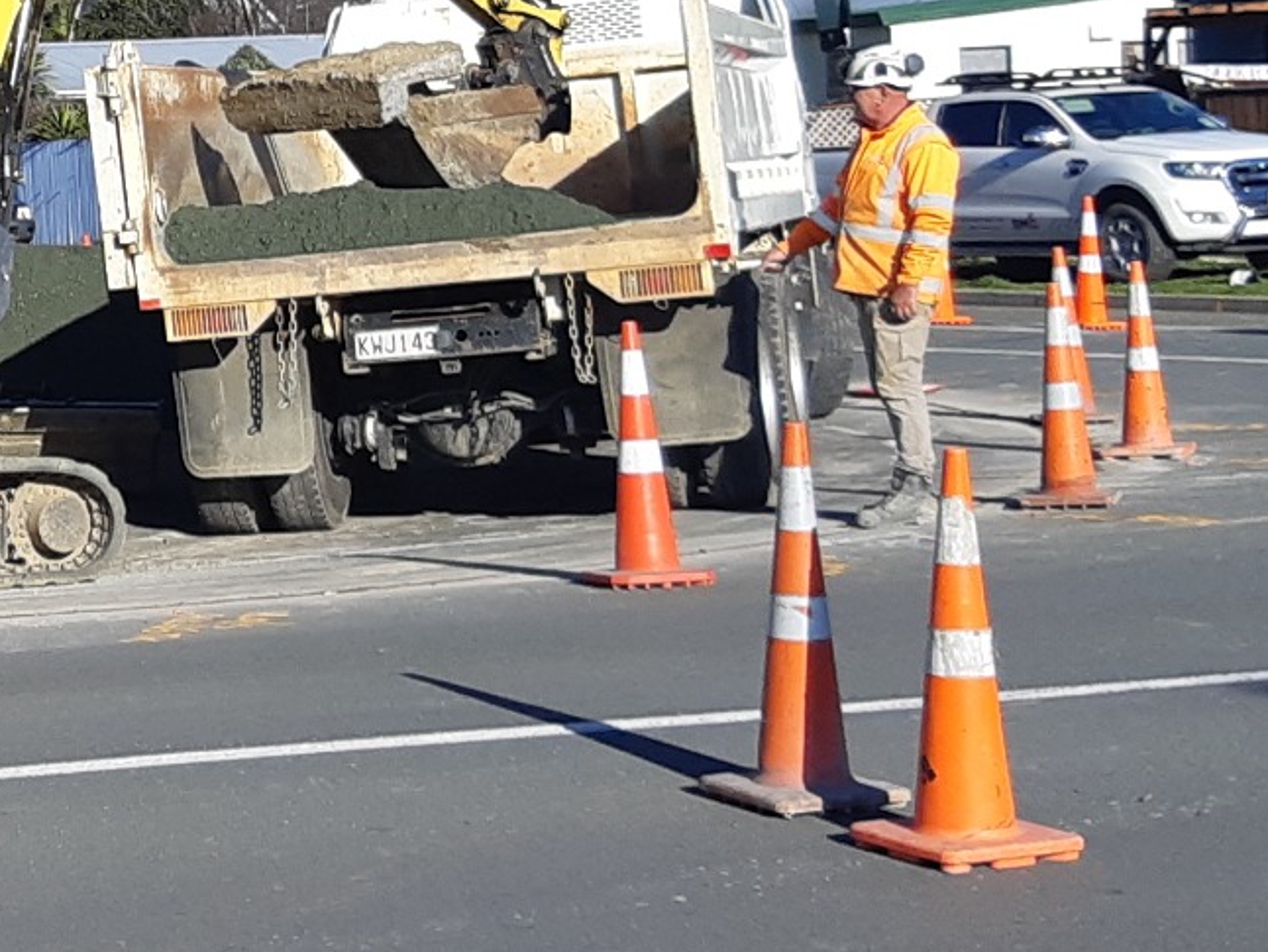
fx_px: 3774
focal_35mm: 103
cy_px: 159
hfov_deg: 17.6
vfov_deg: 14.3
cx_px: -465
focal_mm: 3.93
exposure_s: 1/1992
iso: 40
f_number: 1.7
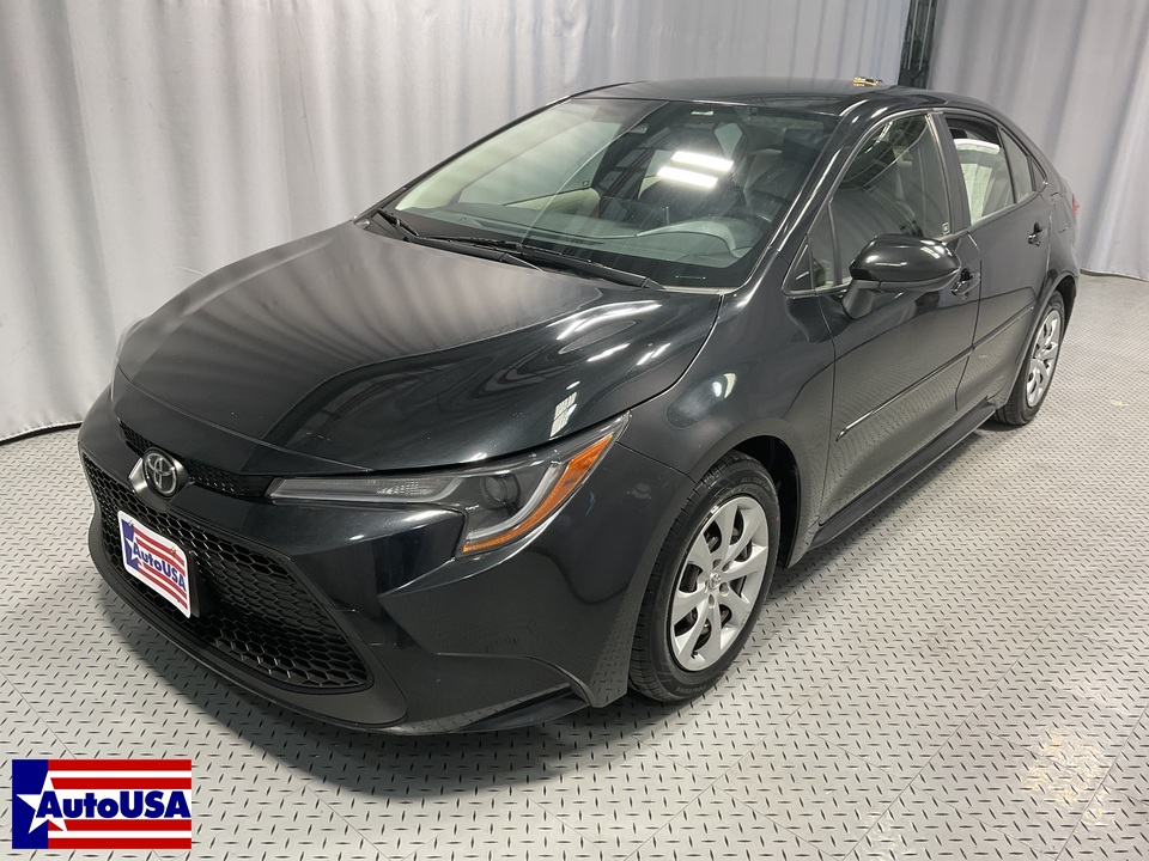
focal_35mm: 29
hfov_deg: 61.7
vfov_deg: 48.2
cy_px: 430
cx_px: 574
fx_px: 963
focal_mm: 3
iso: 40
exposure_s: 1/60
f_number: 1.8
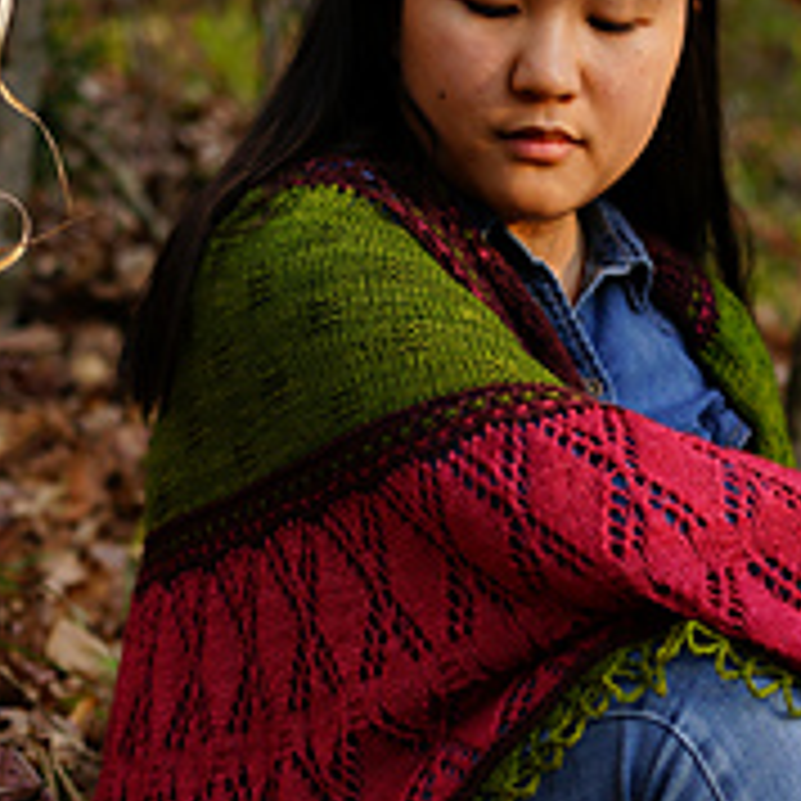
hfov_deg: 13.3
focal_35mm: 131
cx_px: 605
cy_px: 756
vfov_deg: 13.2
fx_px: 3430
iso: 200
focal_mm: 55
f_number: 2.8
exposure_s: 1/250
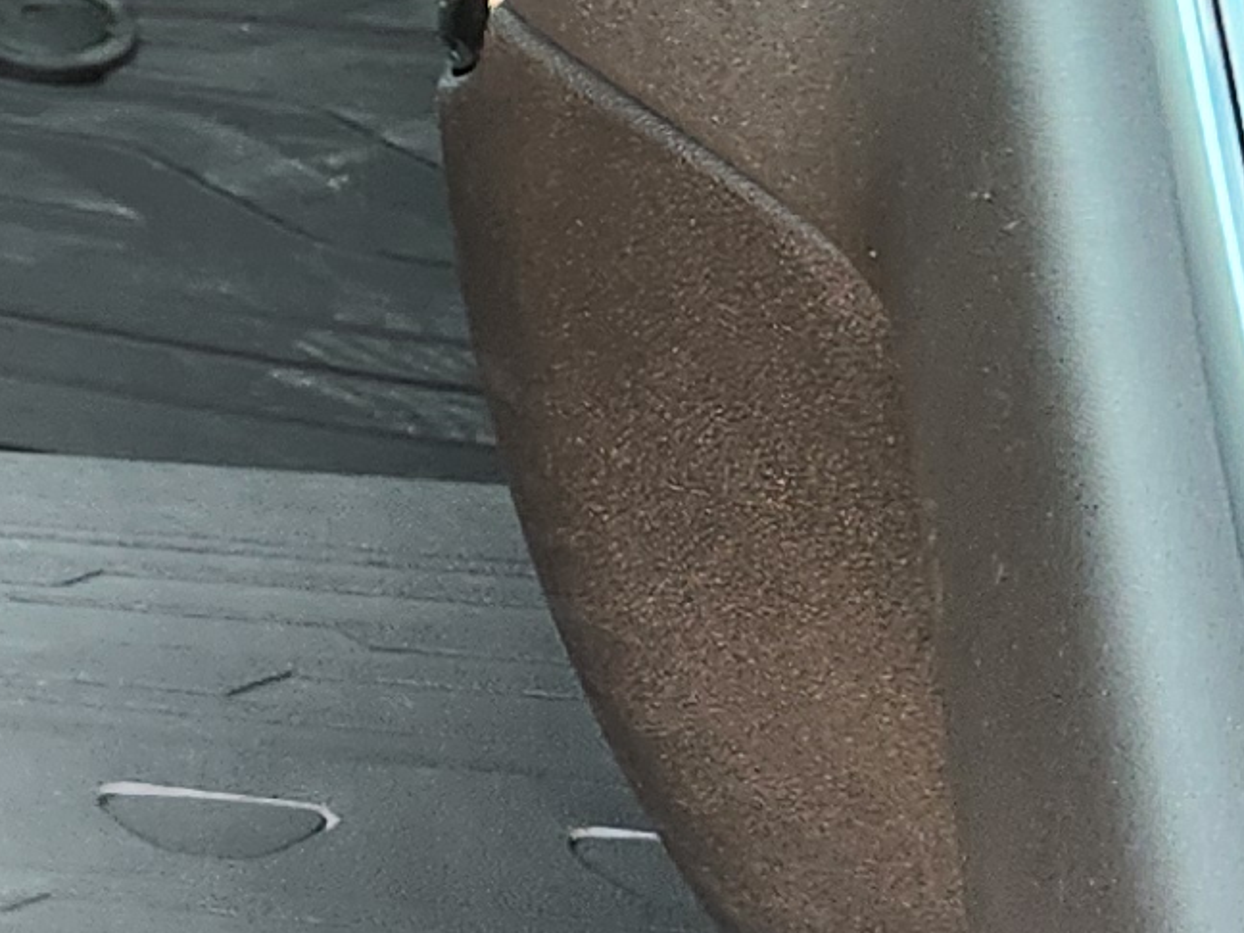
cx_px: -1628
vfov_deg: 10.4
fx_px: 5103
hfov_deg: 11.7
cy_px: 403
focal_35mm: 142
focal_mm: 5.4
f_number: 1.8
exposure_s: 1/180
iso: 160
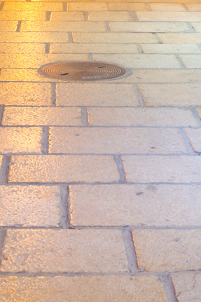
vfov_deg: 15.2
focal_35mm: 114
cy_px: -266
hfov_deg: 12.0
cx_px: 38
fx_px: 955
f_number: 4
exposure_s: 1/125
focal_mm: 24
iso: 1000
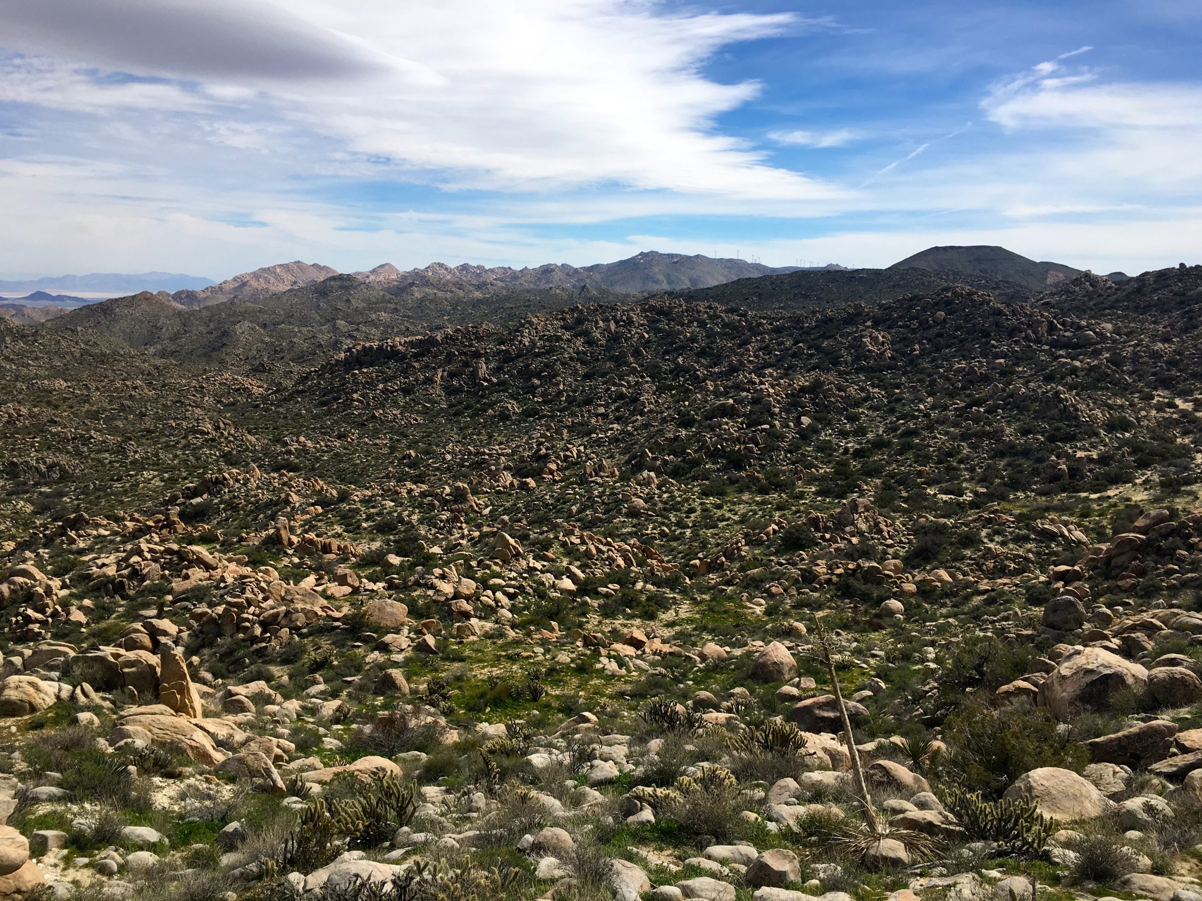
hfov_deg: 61.7
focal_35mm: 29
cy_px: 450
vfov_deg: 48.2
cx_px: 601
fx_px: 1007
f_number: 2.2
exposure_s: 1/2653
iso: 25
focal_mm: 4.15
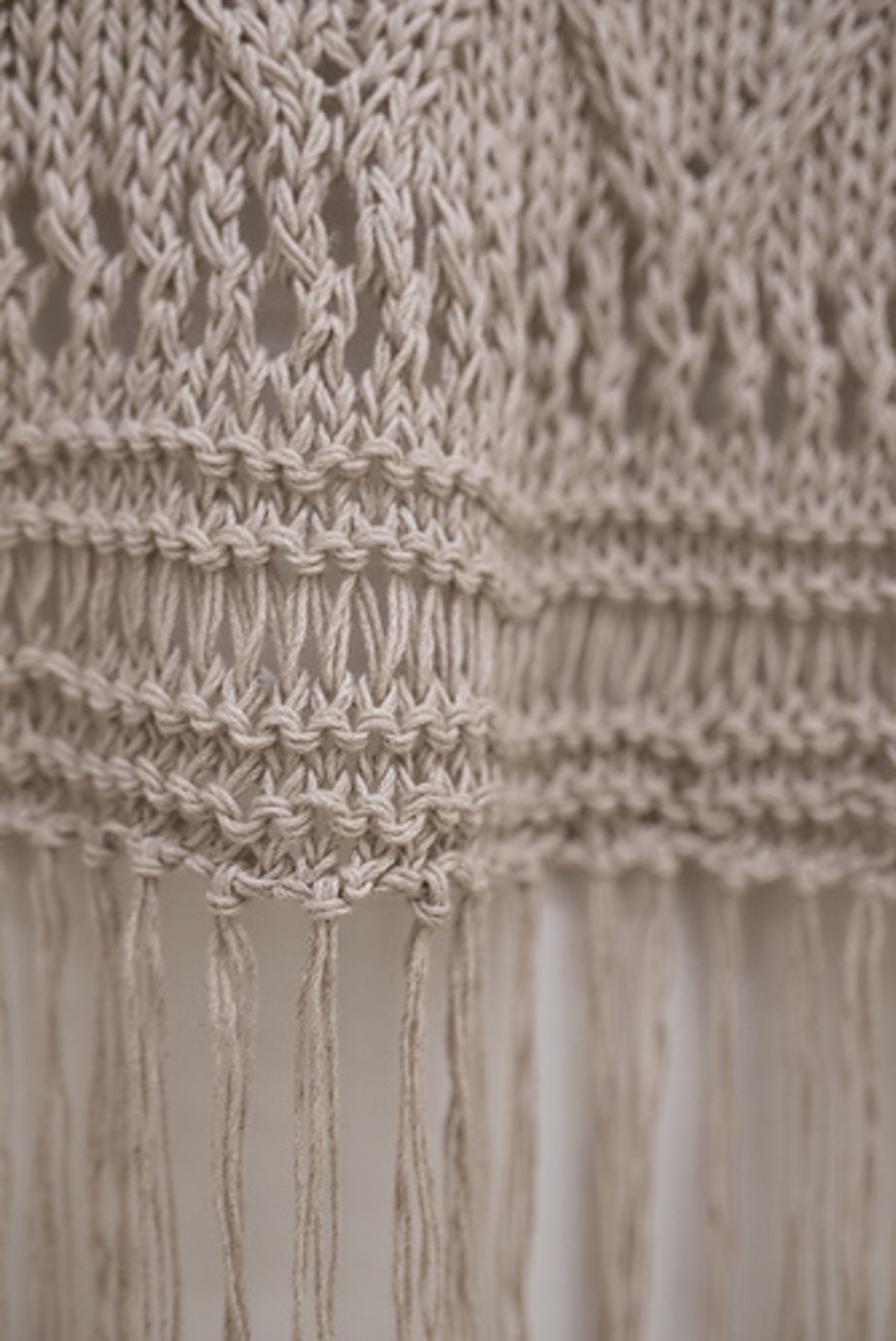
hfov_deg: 37.9
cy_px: 670
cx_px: 448
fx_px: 1305
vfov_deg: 54.4
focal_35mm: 35
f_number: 2.8
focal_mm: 35
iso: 1250
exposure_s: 1/125
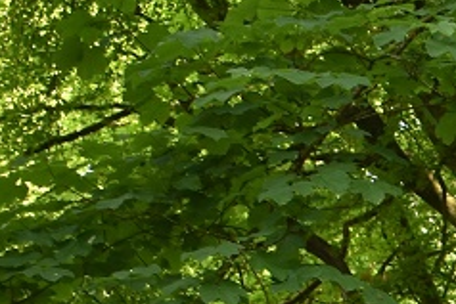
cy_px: 818
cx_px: 724
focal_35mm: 189
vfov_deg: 6.8
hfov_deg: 10.4
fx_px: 2395
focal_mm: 20
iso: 100
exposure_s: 1/60
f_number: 3.8
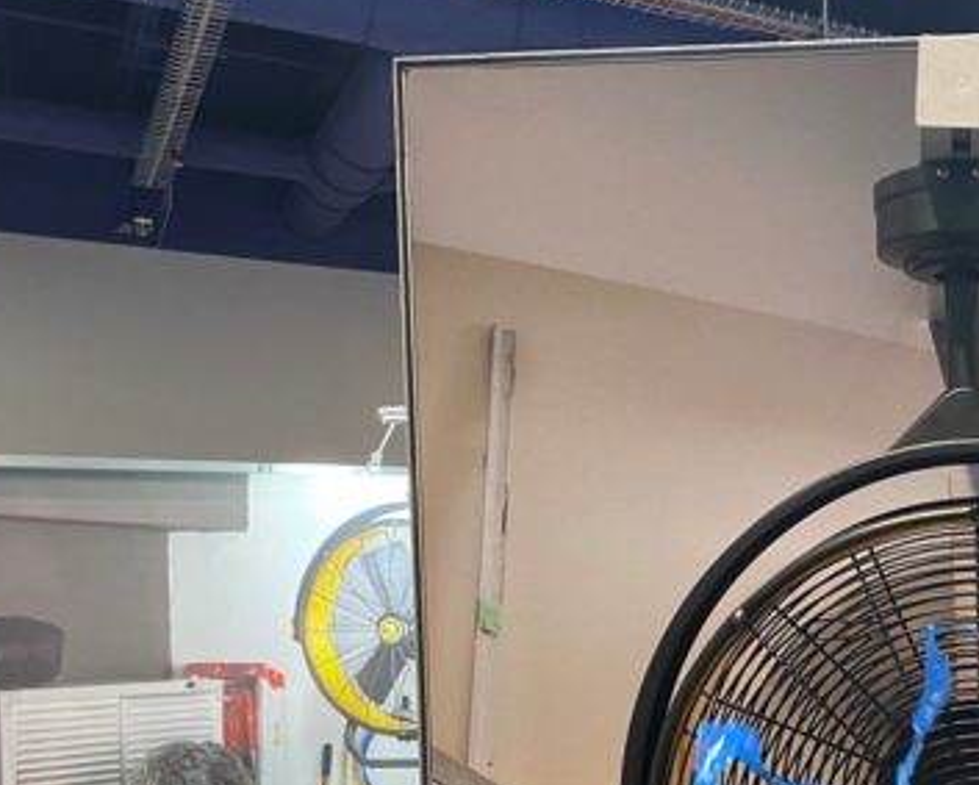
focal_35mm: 50
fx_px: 1450
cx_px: 926
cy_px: 641
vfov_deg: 29.5
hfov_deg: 34.7
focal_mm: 4.25
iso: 200
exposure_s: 1/60
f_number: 1.8
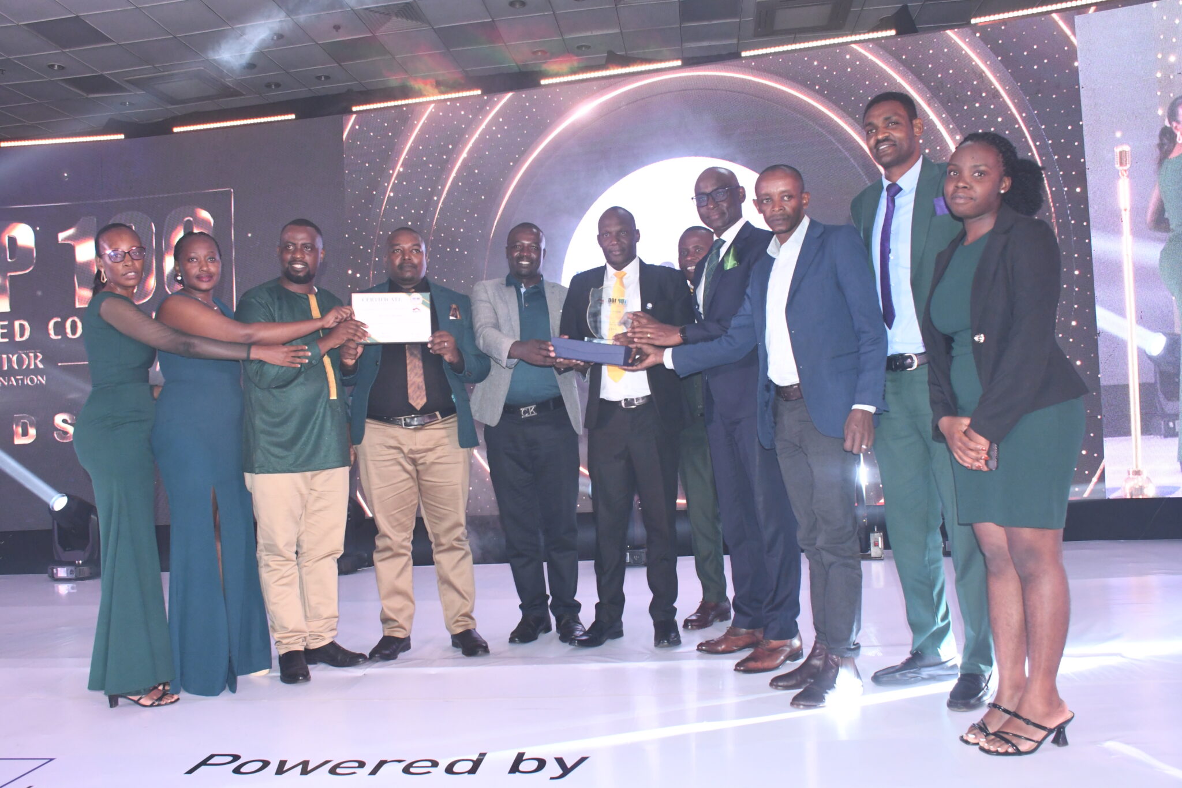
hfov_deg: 67.4
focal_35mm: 27
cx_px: 591
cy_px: 394
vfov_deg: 47.9
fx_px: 886
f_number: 5.6
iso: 2000
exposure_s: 1/200
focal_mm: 18
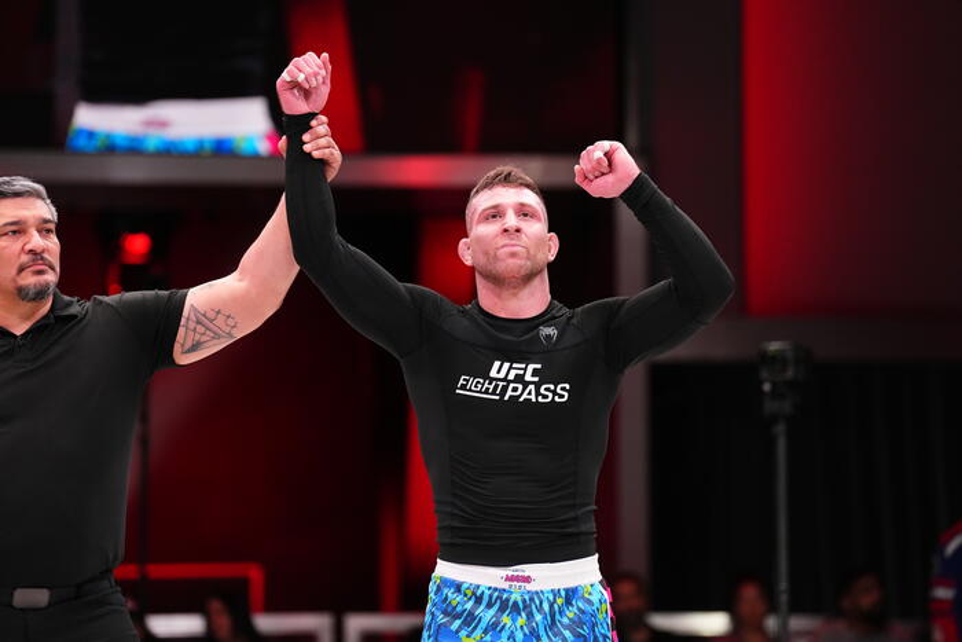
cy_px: 321
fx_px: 3555
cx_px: 481
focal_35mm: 133
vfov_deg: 10.3
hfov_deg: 15.4
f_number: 2.8
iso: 3200
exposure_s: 1/800
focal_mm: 133
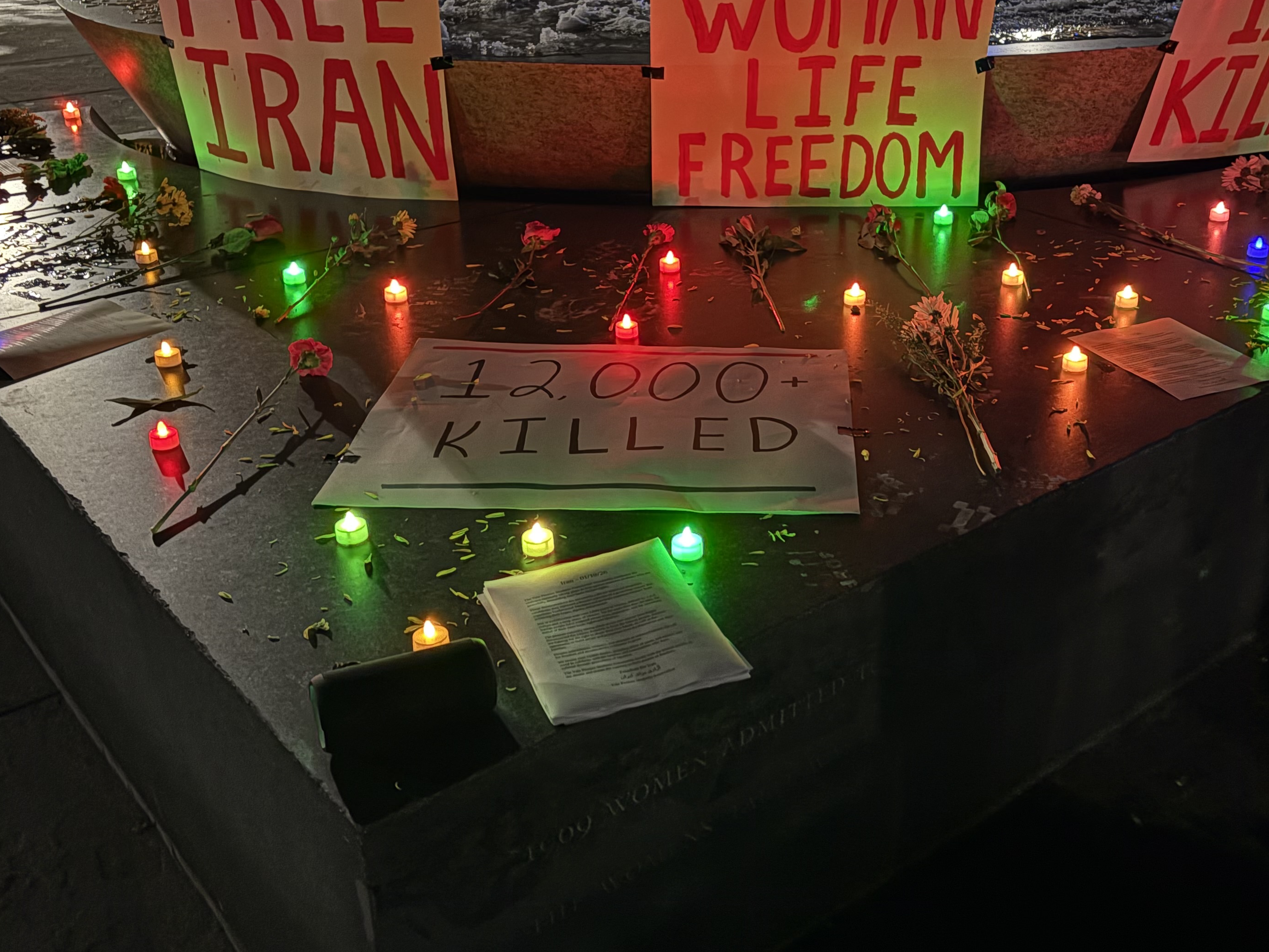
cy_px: 419
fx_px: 1393
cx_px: 756
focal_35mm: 38
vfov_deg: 37.7
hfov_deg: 48.7
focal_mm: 5.96
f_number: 1.6
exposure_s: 1/15
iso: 1250
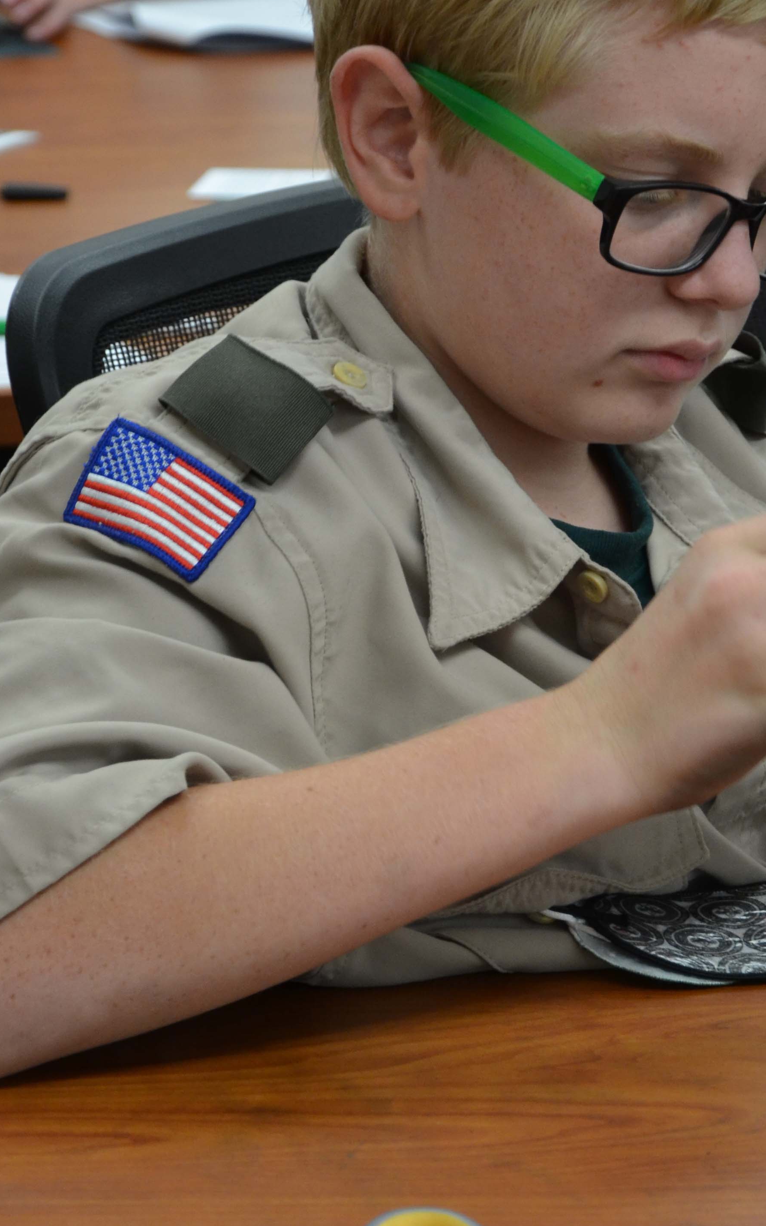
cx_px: 628
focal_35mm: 163
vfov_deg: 12.8
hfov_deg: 8.0
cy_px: 638
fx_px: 5446
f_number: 5.3
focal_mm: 62
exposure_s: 1/50
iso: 800
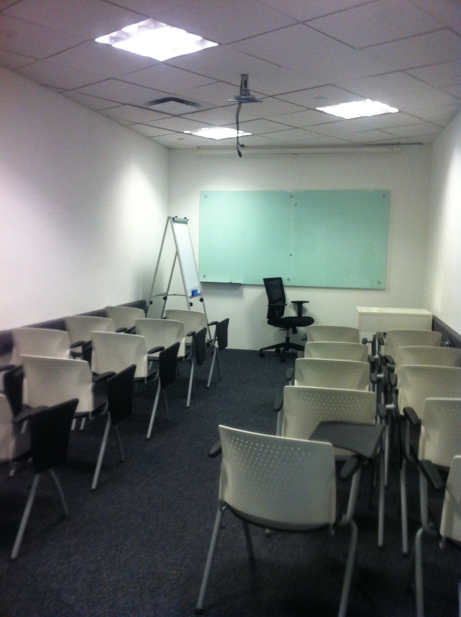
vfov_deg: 52.7
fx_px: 623
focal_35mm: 35
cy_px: 308
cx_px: 230
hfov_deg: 40.6
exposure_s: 1/15
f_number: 2.8
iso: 200
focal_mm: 3.85
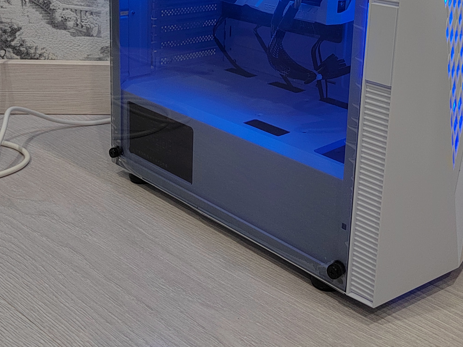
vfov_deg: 30.9
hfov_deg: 41.9
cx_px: 269
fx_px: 602
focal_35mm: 45
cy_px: 40
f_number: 1.9
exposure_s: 1/50
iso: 1088
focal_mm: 5.52
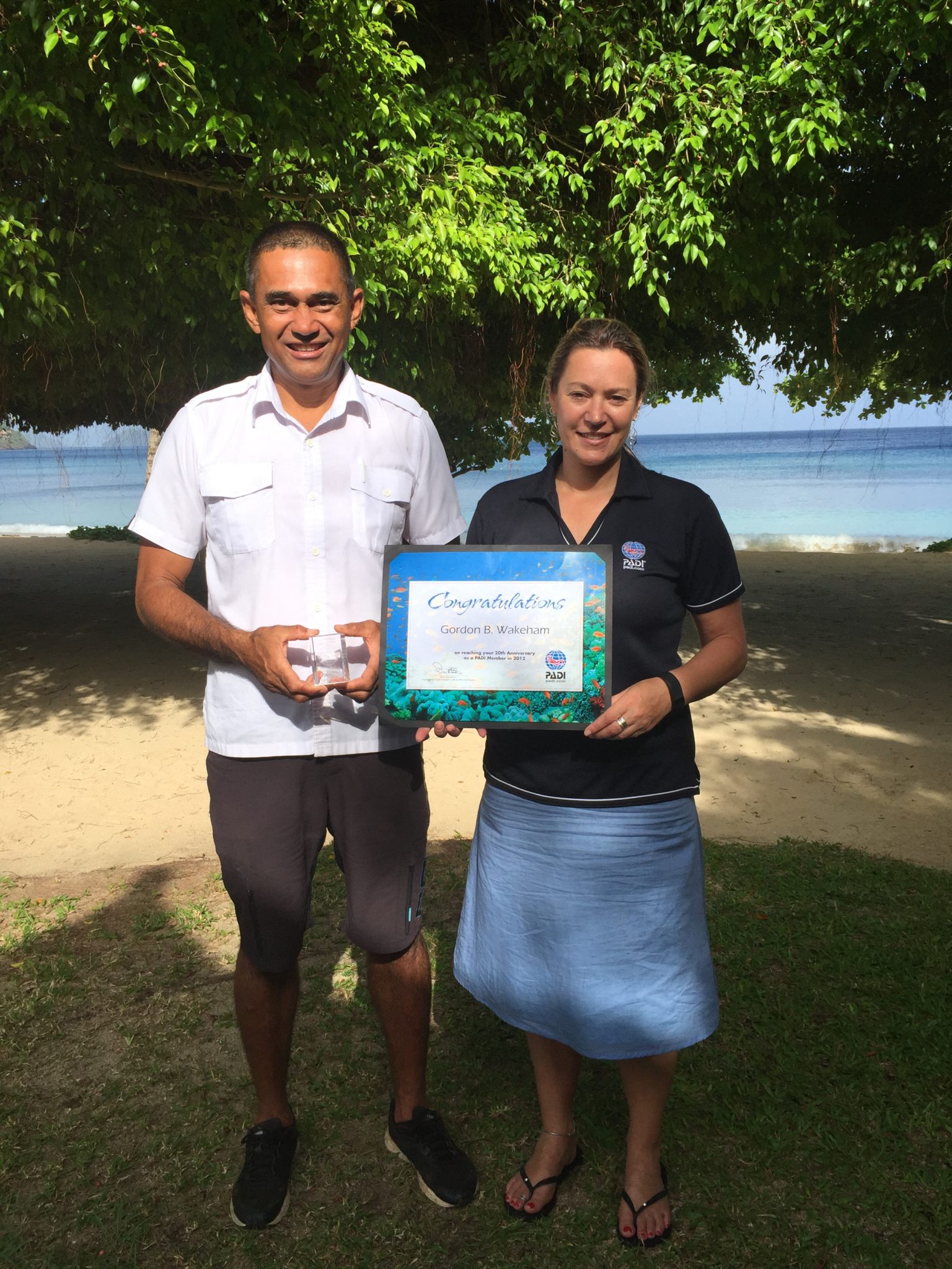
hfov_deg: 48.2
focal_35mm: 29
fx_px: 1063
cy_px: 634
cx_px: 476
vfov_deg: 61.7
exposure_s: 1/2198
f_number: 2.2
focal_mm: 4.15
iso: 32
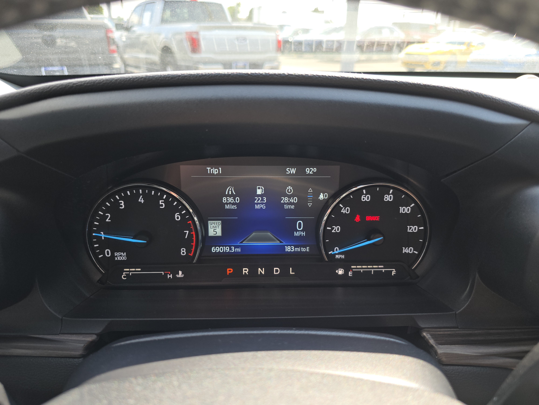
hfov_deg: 73.9
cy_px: 202
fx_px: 358
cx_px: 270
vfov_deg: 58.9
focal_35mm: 23
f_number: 1.7
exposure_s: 1/180
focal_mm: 6.3
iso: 32
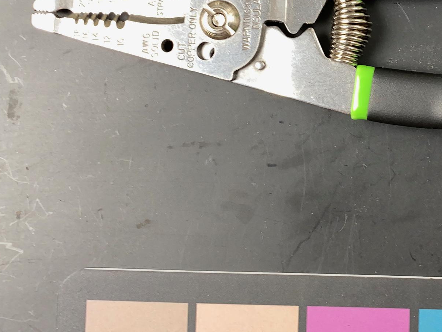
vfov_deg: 26.1
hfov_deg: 33.7
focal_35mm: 55
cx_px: 363
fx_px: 702
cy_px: 71
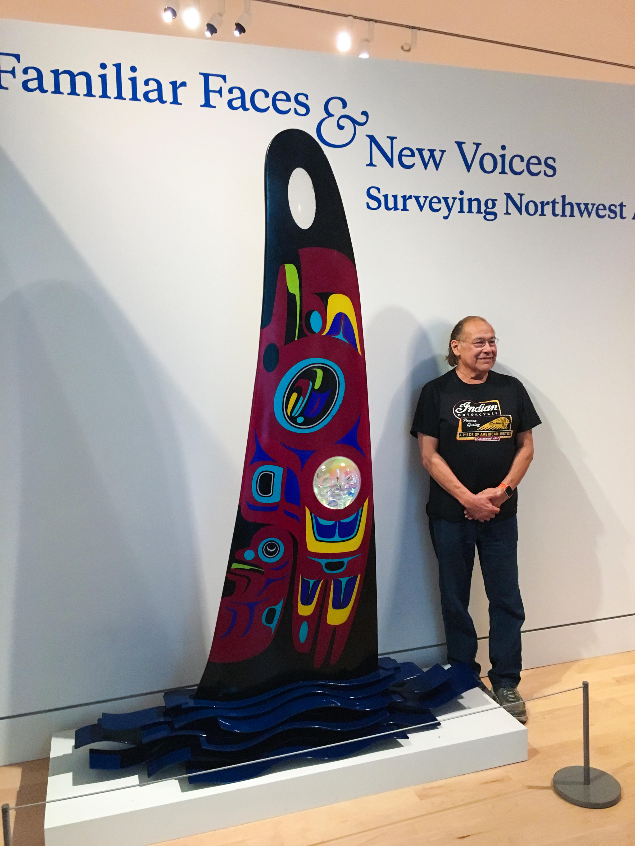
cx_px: 318
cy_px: 423
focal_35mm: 29
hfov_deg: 48.2
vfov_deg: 61.7
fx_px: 709
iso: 200
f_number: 2.2
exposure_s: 1/20
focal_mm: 4.15
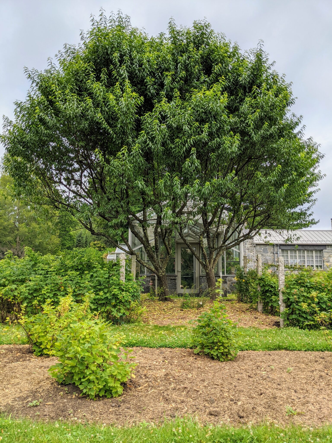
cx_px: 166
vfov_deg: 65.3
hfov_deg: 51.4
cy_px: 222
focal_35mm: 27
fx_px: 345
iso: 39
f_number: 1.73
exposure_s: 1/1675
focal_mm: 4.38
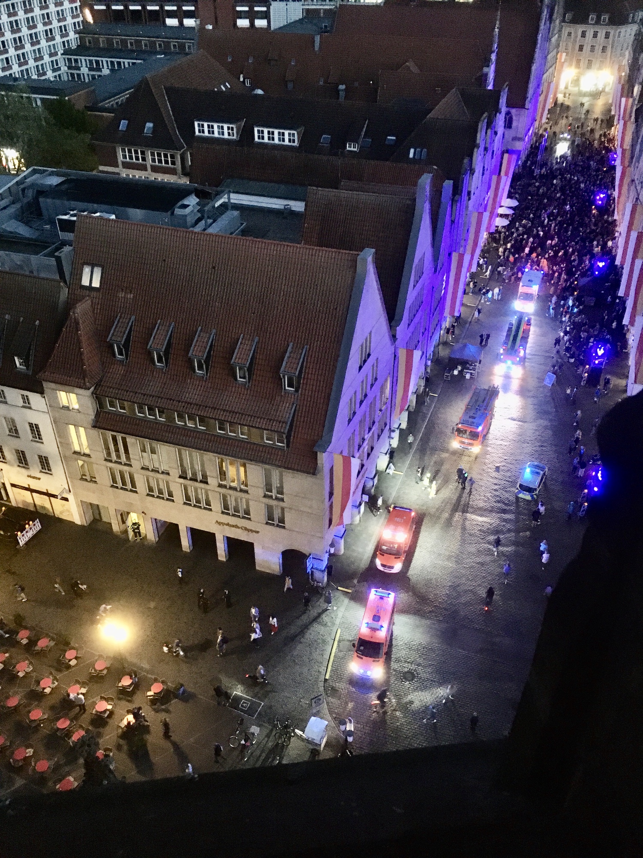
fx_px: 718
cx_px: 322
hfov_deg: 48.2
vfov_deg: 61.7
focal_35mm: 29
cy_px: 429
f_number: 2.2
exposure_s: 1/17
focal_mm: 4.15
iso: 640
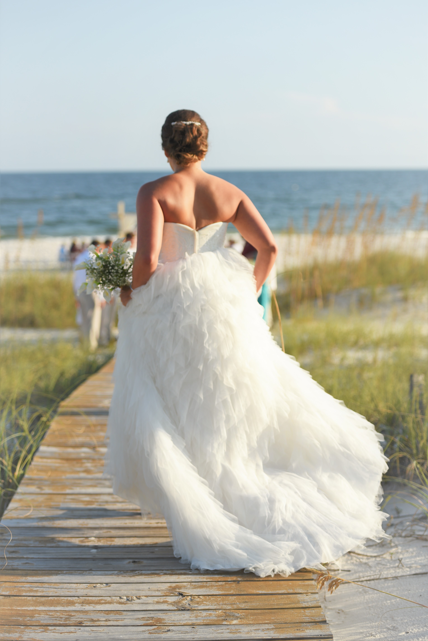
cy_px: 320
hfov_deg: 19.5
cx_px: 214
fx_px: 1247
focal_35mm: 70
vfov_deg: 28.8
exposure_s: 1/1600
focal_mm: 70
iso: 100
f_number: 2.8
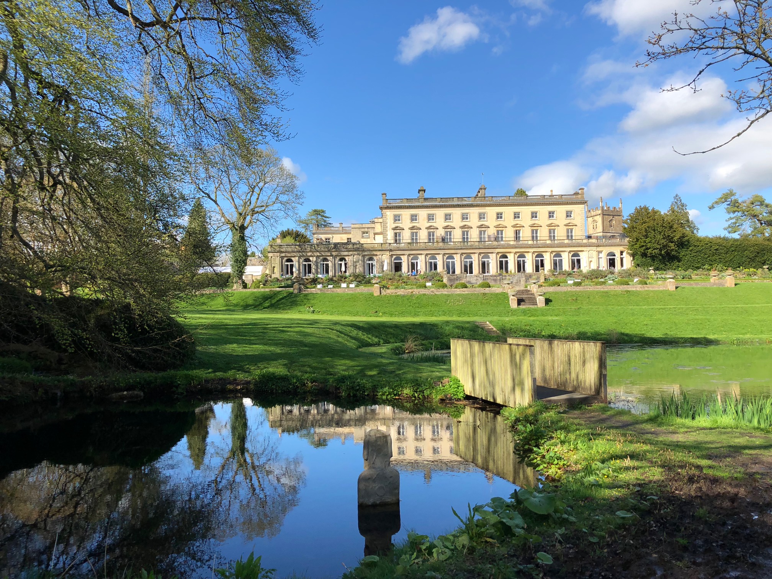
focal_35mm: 28
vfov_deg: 49.7
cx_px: 386
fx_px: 624
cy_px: 290
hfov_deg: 63.4
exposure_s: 1/1453
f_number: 1.8
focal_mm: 4
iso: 20
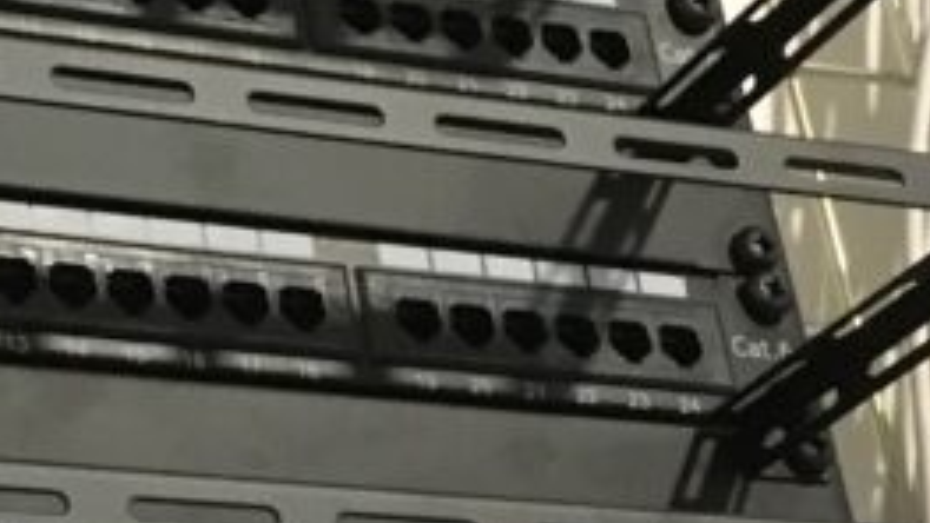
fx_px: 3033
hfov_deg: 16.9
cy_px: 350
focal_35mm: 123
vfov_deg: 9.9
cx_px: -88
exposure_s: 1/17
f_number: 2.2
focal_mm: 4.15
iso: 320
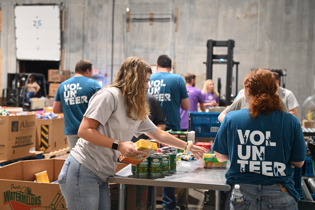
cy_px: 105
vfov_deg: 28.1
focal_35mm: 48
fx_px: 420
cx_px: 158
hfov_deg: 41.1
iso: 3200
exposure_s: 1/125
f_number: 2.8
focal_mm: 48
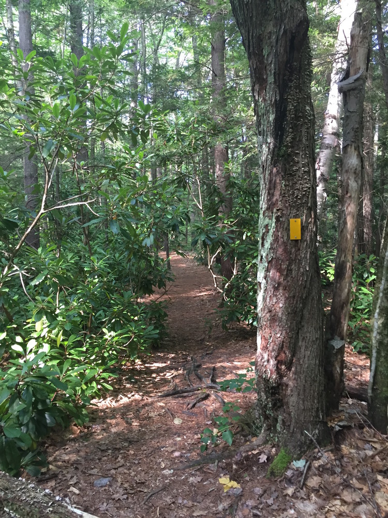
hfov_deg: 48.2
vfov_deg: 61.7
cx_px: 194
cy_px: 259
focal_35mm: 29
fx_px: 433
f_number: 2.2
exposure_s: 1/30
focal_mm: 4.15
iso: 80
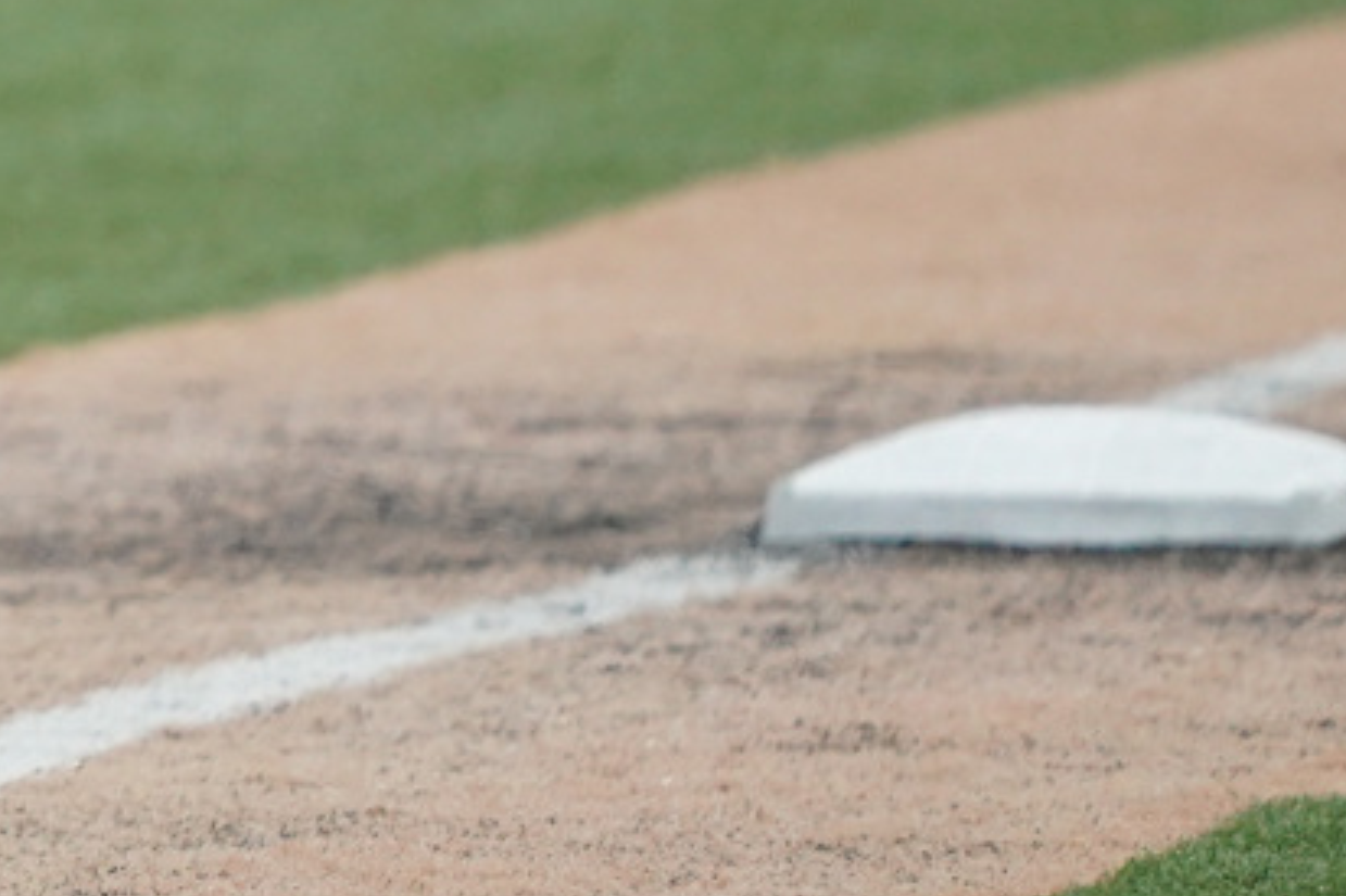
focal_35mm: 1938
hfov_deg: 1.1
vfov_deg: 0.7
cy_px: -670
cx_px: -1737
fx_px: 72427
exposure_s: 1/16000
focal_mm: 400
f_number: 2.8
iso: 1250
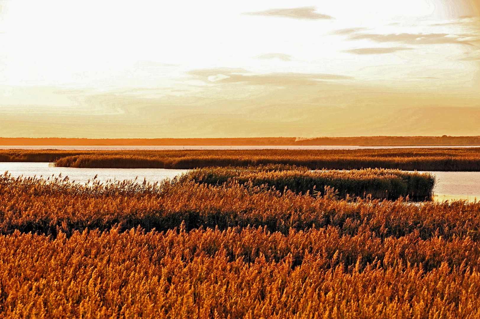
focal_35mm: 150
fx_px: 1999
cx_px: 240
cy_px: 160
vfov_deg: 9.1
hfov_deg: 13.7
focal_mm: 150
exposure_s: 1/80
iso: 200
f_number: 13
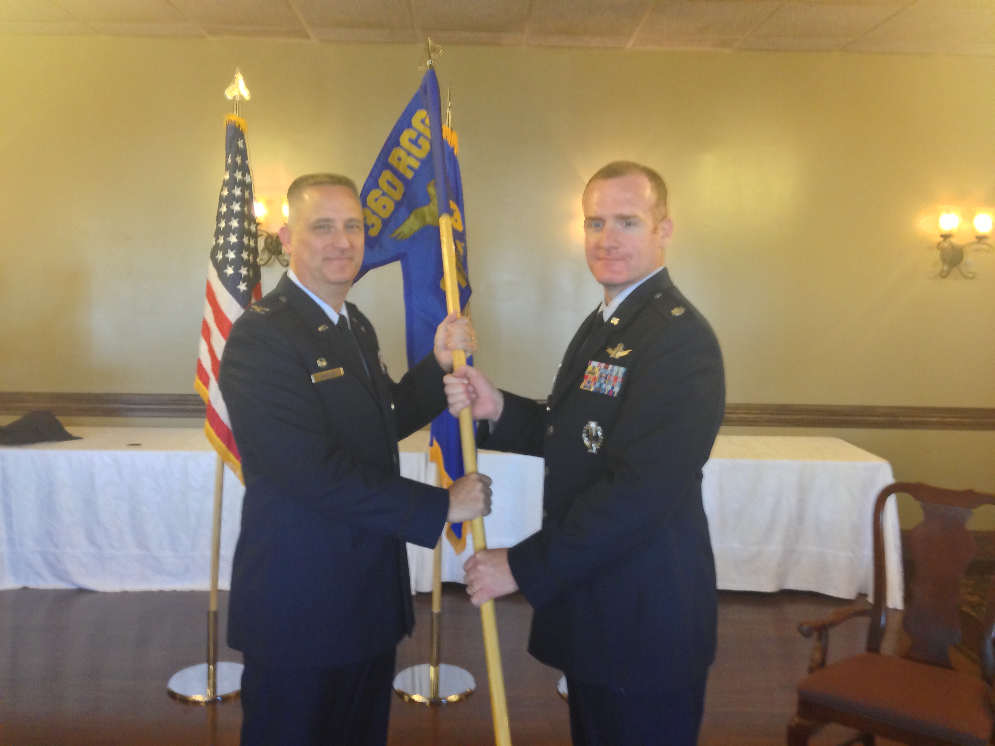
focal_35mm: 33
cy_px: 373
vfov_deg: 42.9
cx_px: 498
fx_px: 949
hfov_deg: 55.4
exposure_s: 1/20
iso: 200
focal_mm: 4.13
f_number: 2.4
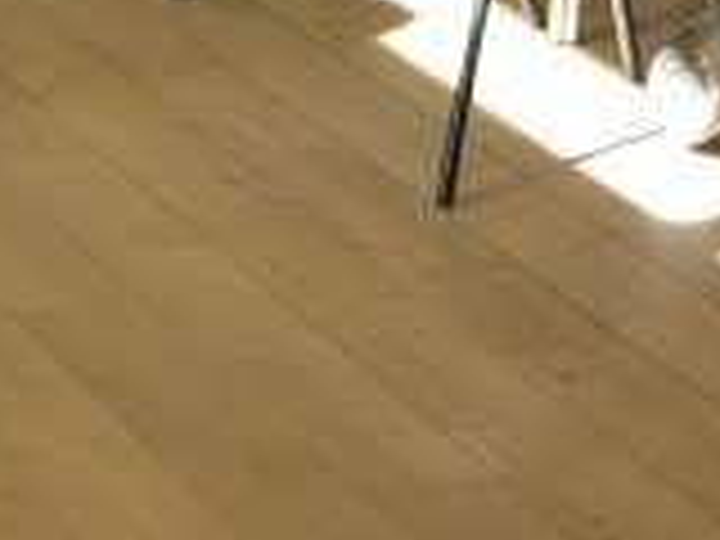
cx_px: 90
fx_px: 3723
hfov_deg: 11.0
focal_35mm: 179
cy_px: -680
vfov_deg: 7.8
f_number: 3.5
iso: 100
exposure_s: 1/80
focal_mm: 14
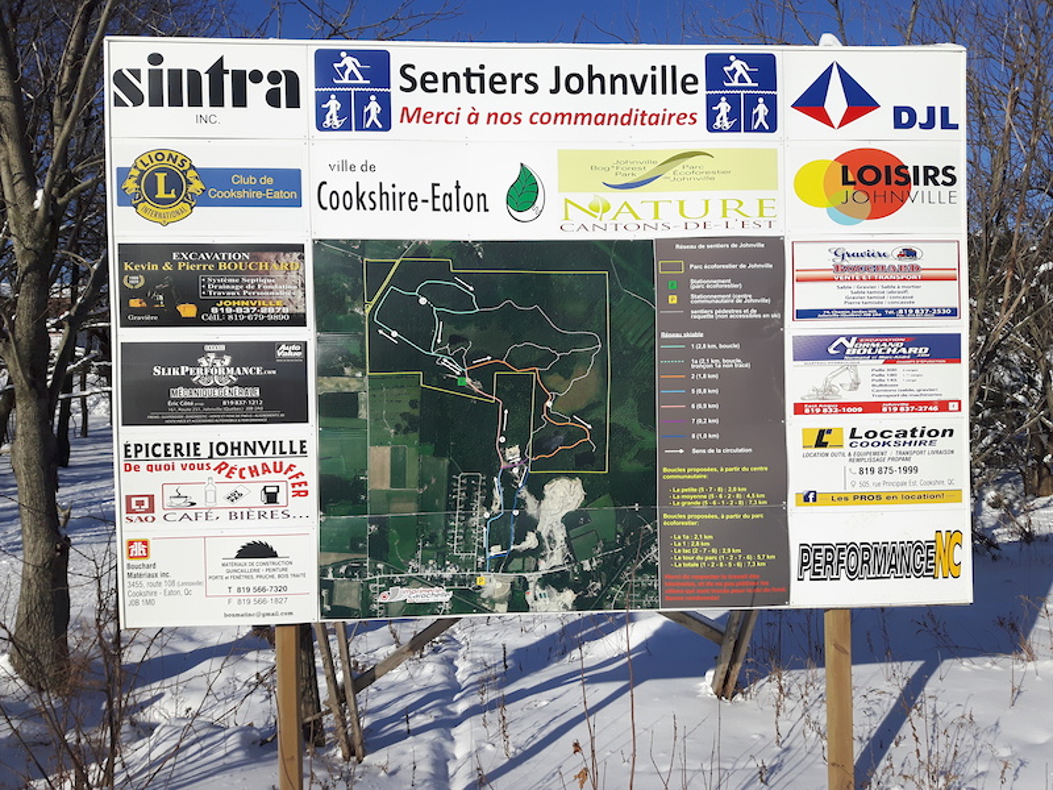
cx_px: 526
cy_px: 395
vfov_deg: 45.4
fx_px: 943
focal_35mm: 31
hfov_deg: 58.4
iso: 40
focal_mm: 3.7
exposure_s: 1/2309
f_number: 1.9
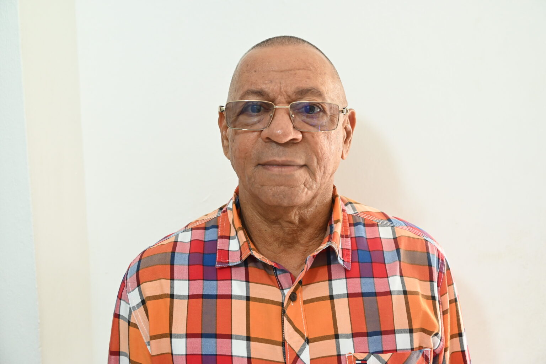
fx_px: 531
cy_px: 182
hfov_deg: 54.4
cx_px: 273
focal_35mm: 35
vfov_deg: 37.9
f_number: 4.8
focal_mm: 35
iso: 2000
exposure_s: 1/100
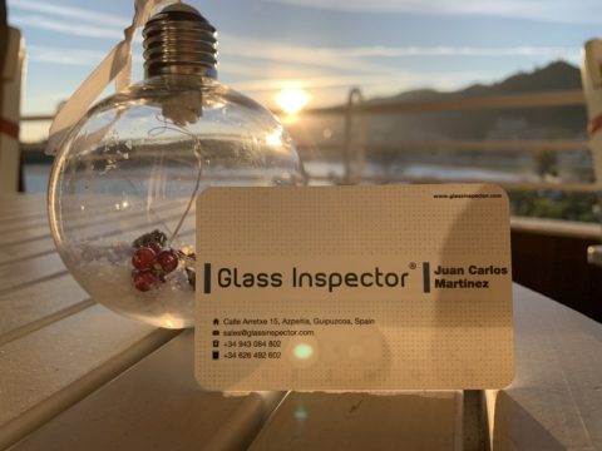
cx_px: 301
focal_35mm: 26
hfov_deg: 67.3
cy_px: 226
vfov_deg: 53.1
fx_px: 452
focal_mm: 4.25
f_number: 1.8
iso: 25
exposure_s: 1/1953
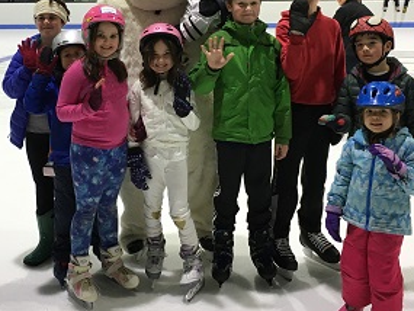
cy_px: 71
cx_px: 169
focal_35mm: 57
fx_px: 682
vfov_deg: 25.3
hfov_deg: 33.7
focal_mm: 4.15
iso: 25
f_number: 2.2
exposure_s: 1/30
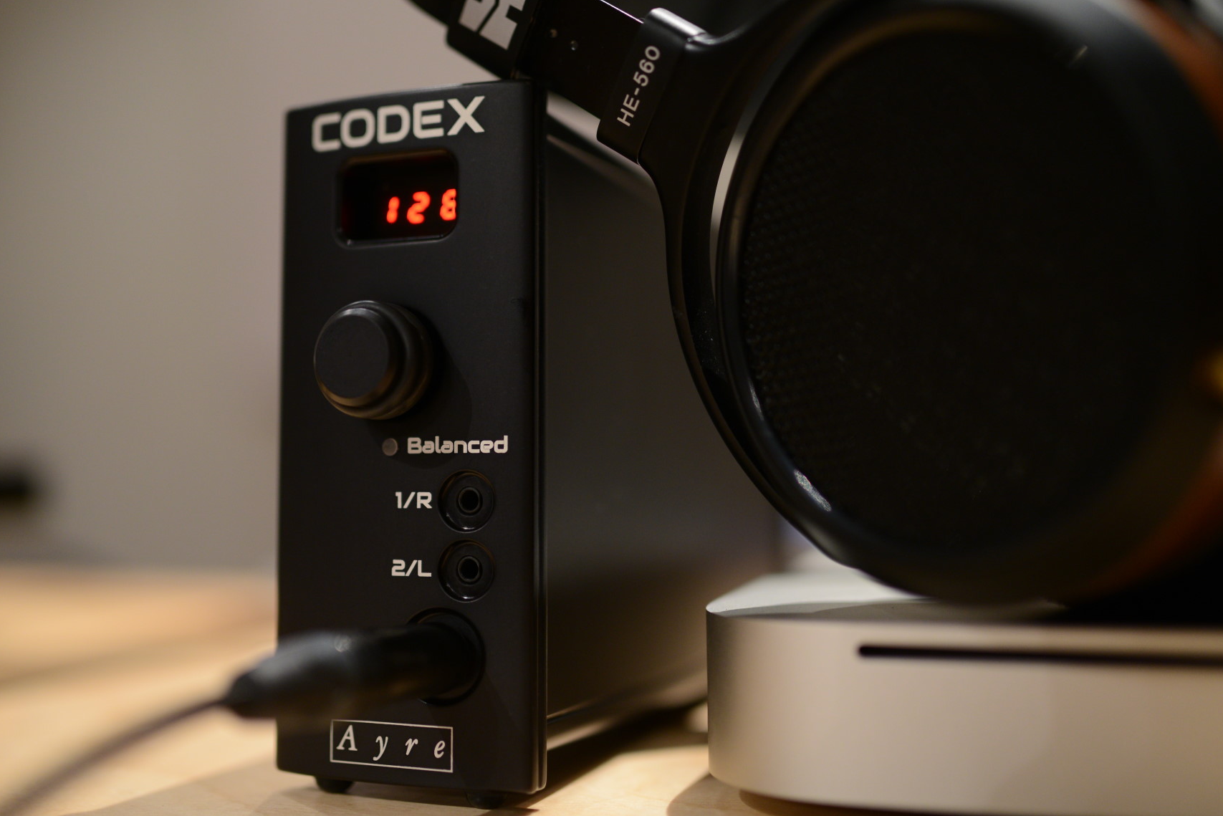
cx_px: 530
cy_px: 383
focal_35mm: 42
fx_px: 1427
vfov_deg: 31.9
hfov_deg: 46.3
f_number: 1.4
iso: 800
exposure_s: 1/160
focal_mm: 35
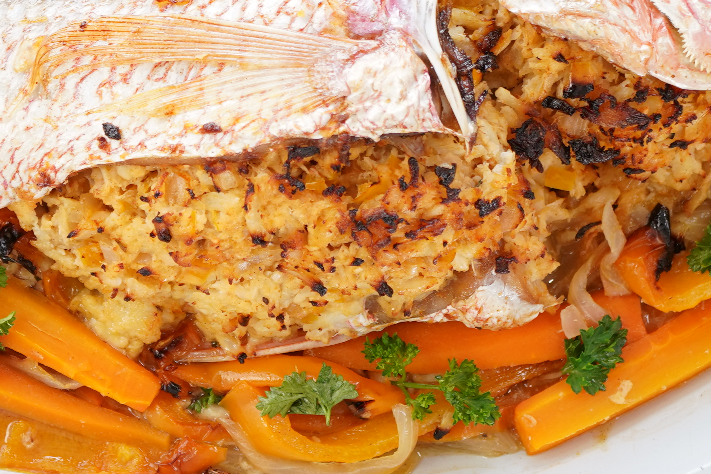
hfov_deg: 16.8
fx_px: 2390
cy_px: 45
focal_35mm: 121
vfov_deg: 11.3
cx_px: 161
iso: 250
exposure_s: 1/80
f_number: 3.5
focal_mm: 30
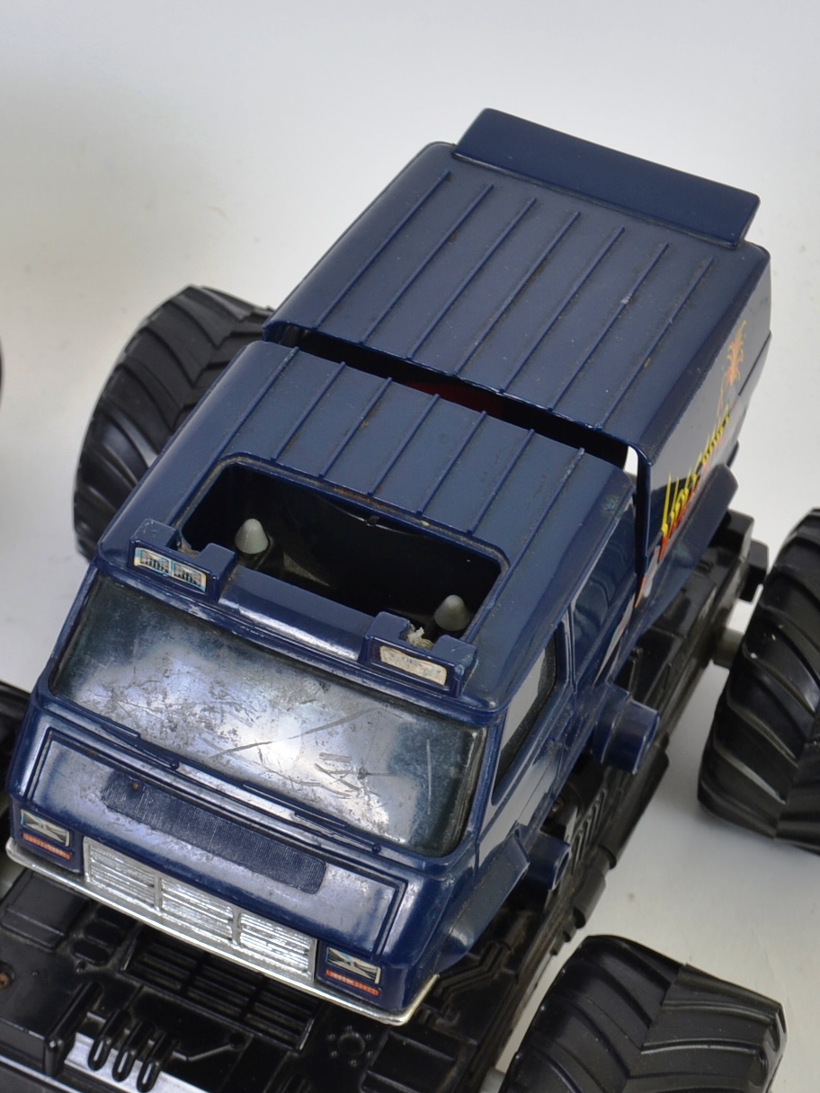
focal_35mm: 82
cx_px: 20
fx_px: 2590
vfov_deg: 23.8
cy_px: 688
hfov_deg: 17.6
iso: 100
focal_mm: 30
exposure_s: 1/100
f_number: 9
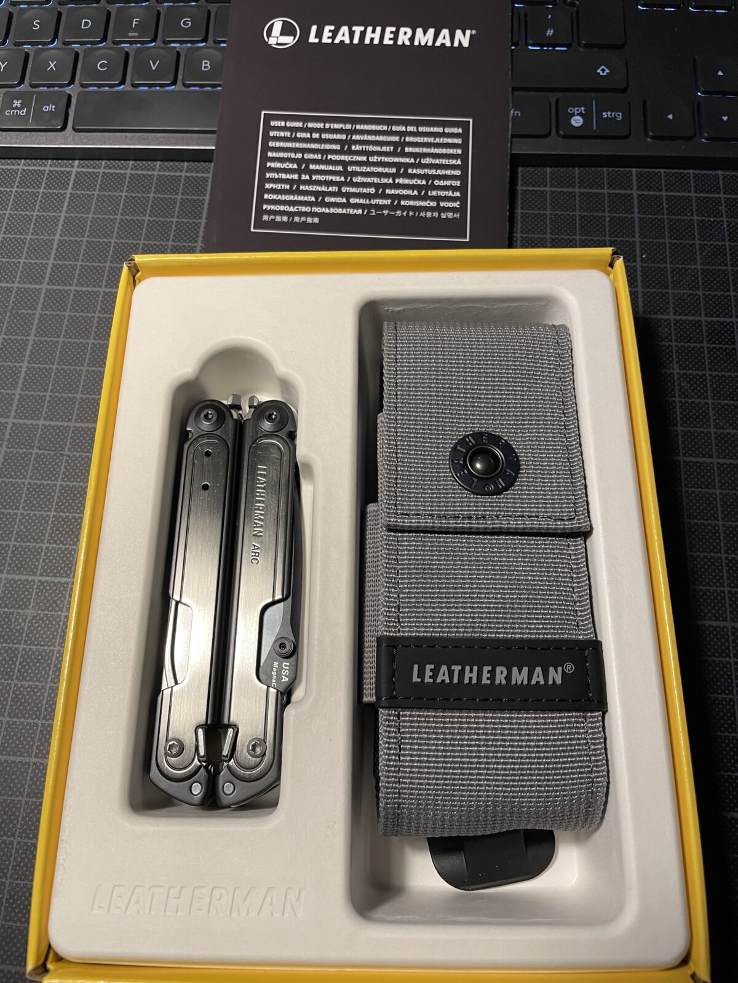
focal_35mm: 26
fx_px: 739
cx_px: 369
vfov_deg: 67.3
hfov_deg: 53.1
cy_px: 492
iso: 64
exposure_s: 1/50
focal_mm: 4.2
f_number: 1.6
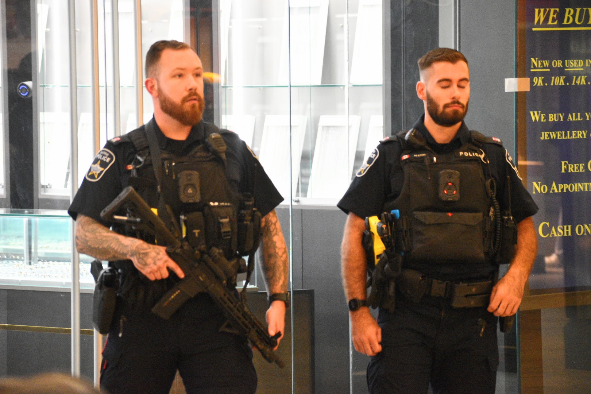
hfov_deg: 10.5
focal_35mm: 195
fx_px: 3201
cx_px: 296
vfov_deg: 7.0
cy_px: 197
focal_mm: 130
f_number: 4.8
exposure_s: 1/160
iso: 3200
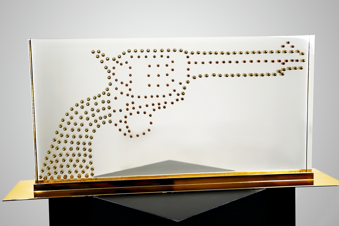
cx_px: 170
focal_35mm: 46
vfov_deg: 29.4
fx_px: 430
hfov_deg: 43.0
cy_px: 113
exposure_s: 1/60
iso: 200
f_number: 2.8
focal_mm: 45.7
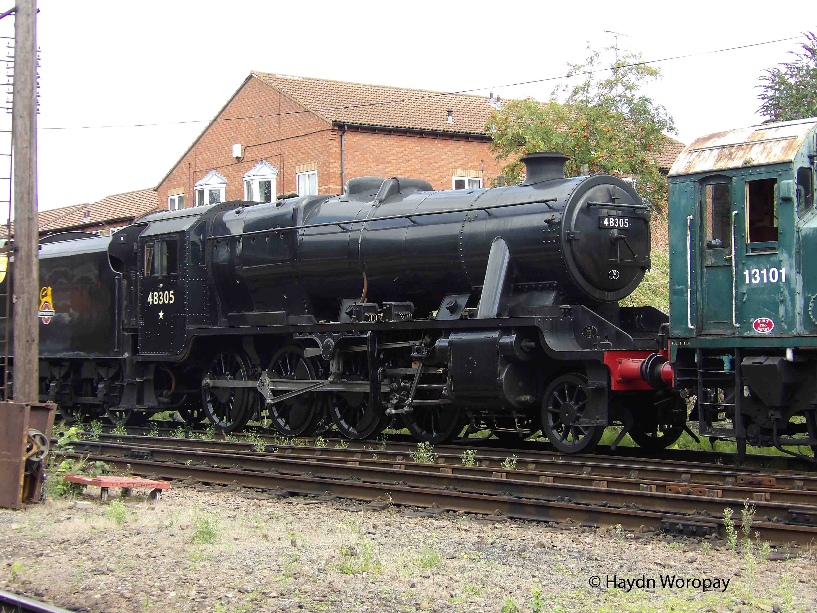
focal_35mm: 63
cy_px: 302
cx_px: 406
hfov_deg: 30.7
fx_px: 1487
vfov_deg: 23.3
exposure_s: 1/160
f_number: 4
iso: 100
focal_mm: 11.1
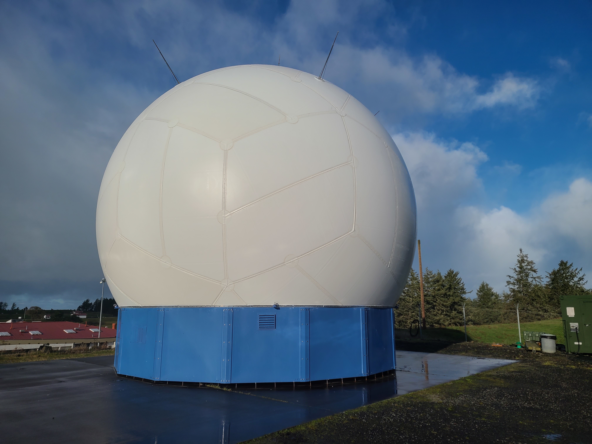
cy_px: 222
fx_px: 445
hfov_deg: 67.3
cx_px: 296
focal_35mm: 26
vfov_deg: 53.1
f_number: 1.8
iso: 40
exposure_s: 1/5858
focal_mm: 5.4
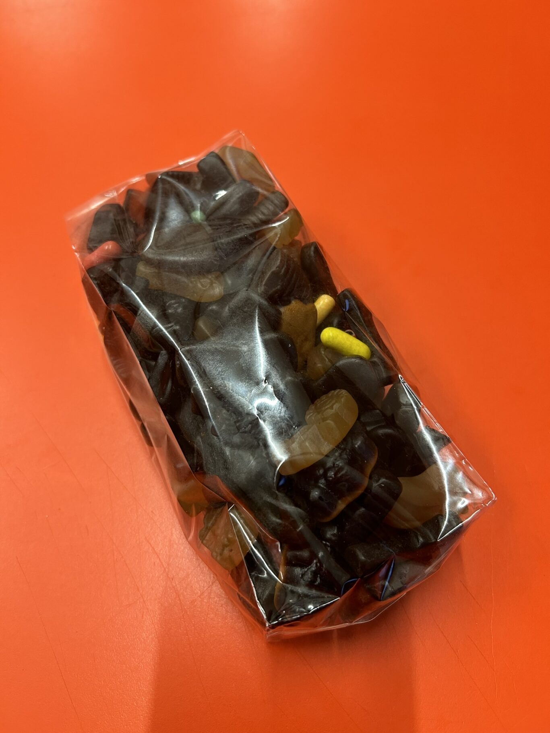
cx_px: 275
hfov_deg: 53.1
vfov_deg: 67.3
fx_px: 551
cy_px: 366
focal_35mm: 26
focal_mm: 5.7
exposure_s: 1/50
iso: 200
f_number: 1.5
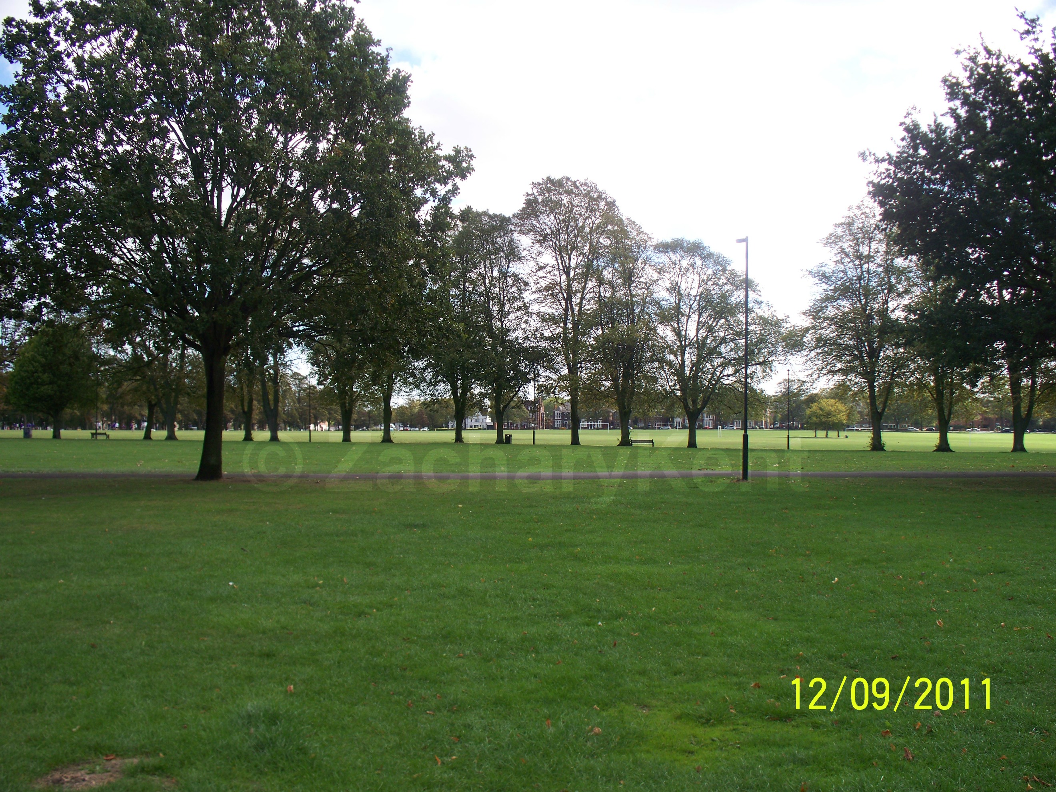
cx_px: 528
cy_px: 396
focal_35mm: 36
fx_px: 1098
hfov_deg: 51.4
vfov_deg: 39.7
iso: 64
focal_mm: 7.54
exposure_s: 1/500
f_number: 2.8
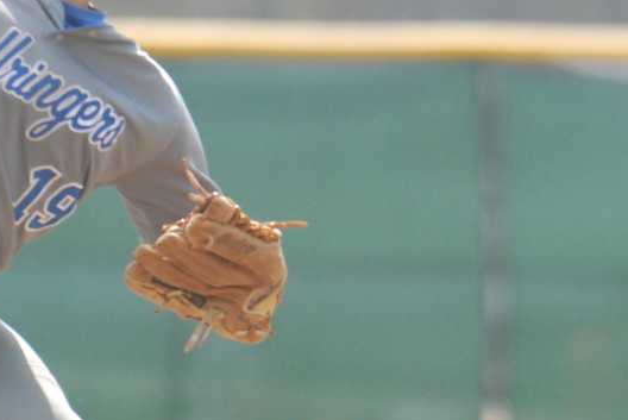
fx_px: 20304
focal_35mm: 1163
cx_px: 59
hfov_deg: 1.8
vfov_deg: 1.2
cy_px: 243
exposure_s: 1/2000
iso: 640
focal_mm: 200
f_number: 3.5
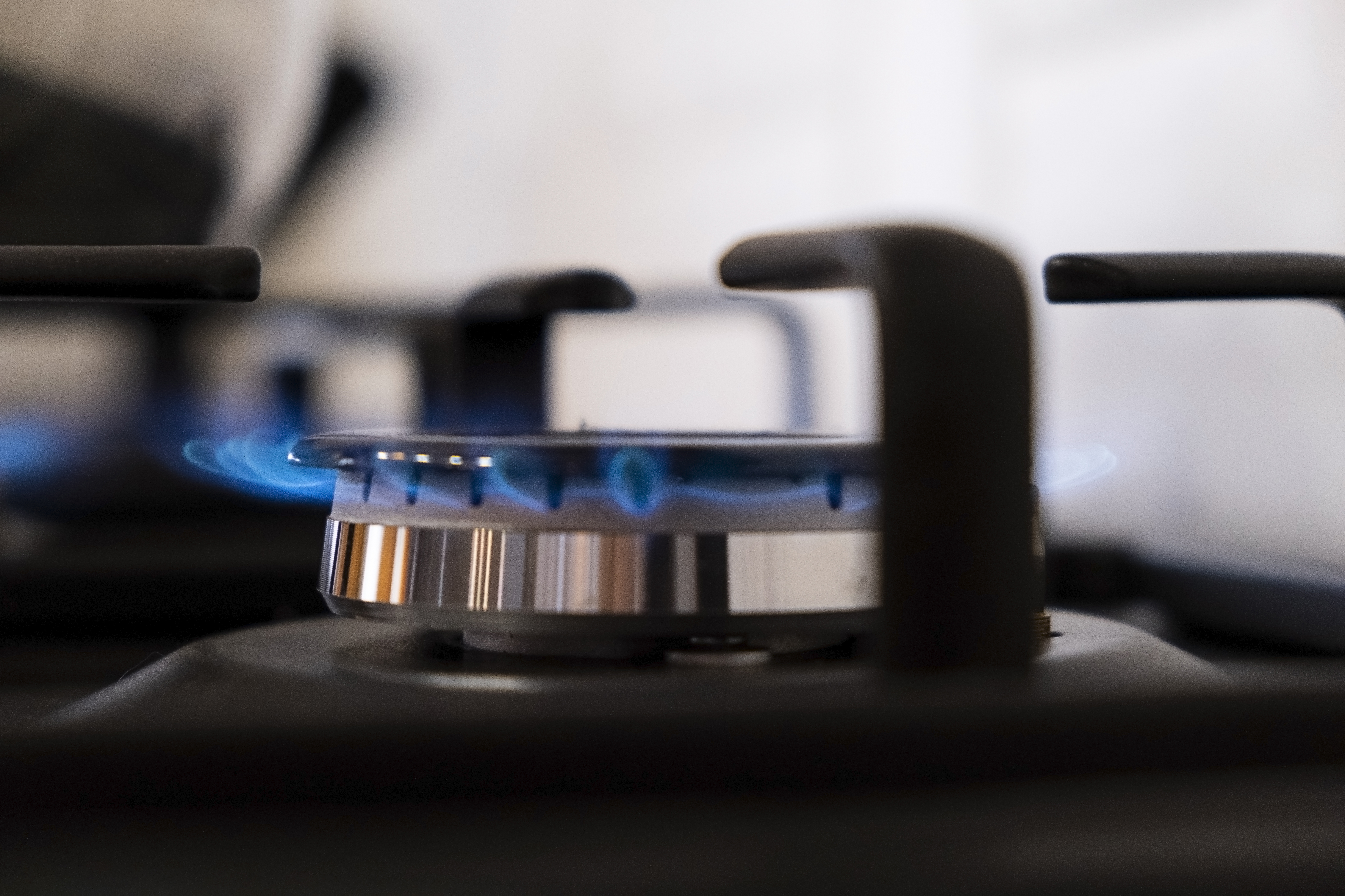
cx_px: 672
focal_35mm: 83
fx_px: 3101
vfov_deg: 16.5
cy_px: 448
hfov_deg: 24.5
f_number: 4
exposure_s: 1/250
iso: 1600
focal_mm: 55
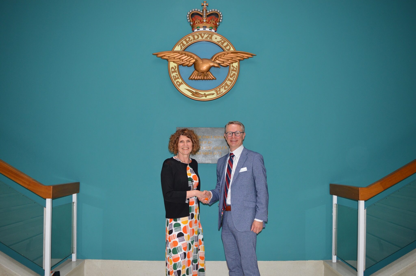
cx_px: 208
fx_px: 346
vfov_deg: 43.5
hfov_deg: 62.0
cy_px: 138
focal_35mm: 30
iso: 400
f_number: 3.8
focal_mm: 20
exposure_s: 1/60
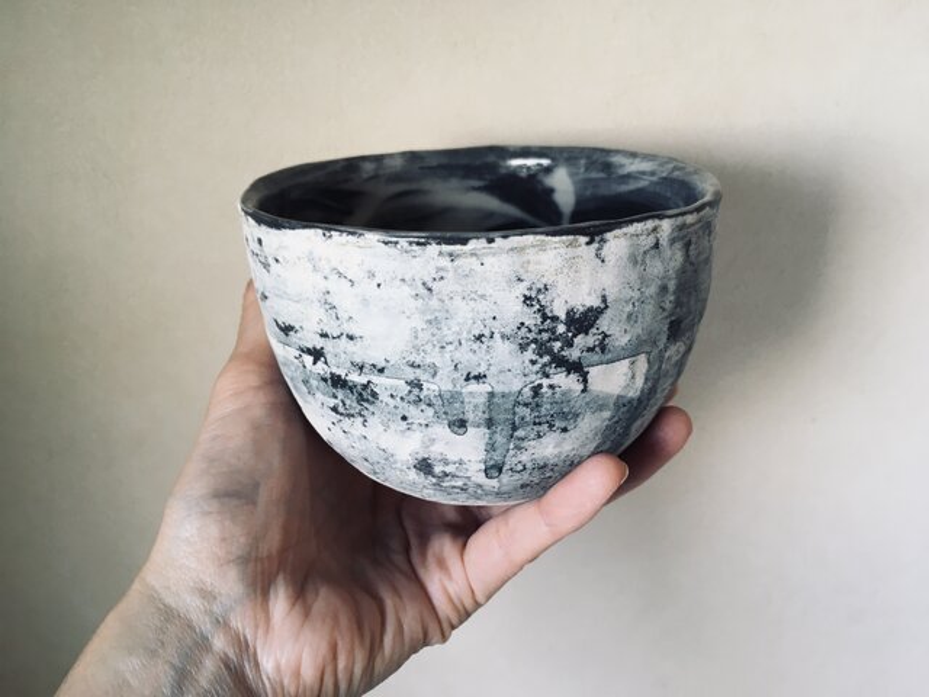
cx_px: 464
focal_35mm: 29
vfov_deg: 48.2
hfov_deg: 61.7
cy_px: 348
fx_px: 778
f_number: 2.2
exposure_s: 1/30
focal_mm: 4.15
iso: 50
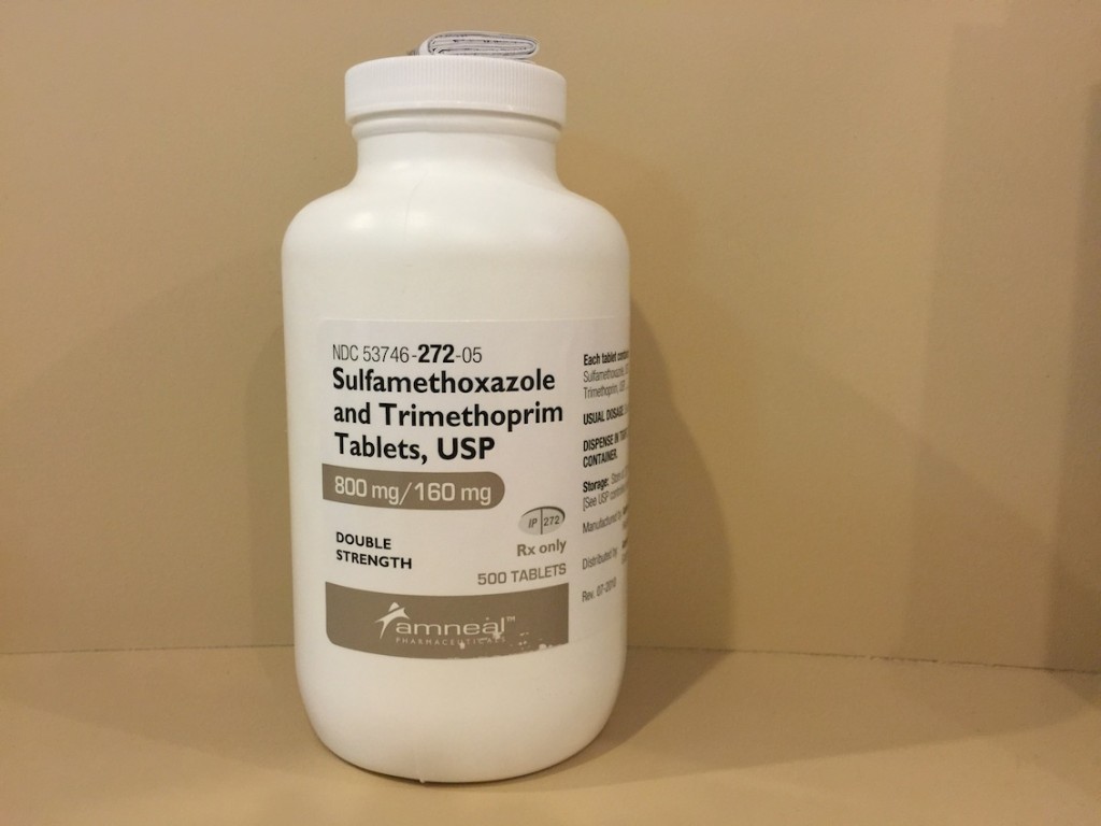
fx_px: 922
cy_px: 413
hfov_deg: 61.7
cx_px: 550
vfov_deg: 48.2
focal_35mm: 29
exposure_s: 1/15
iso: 80
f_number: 2.2
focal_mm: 4.15
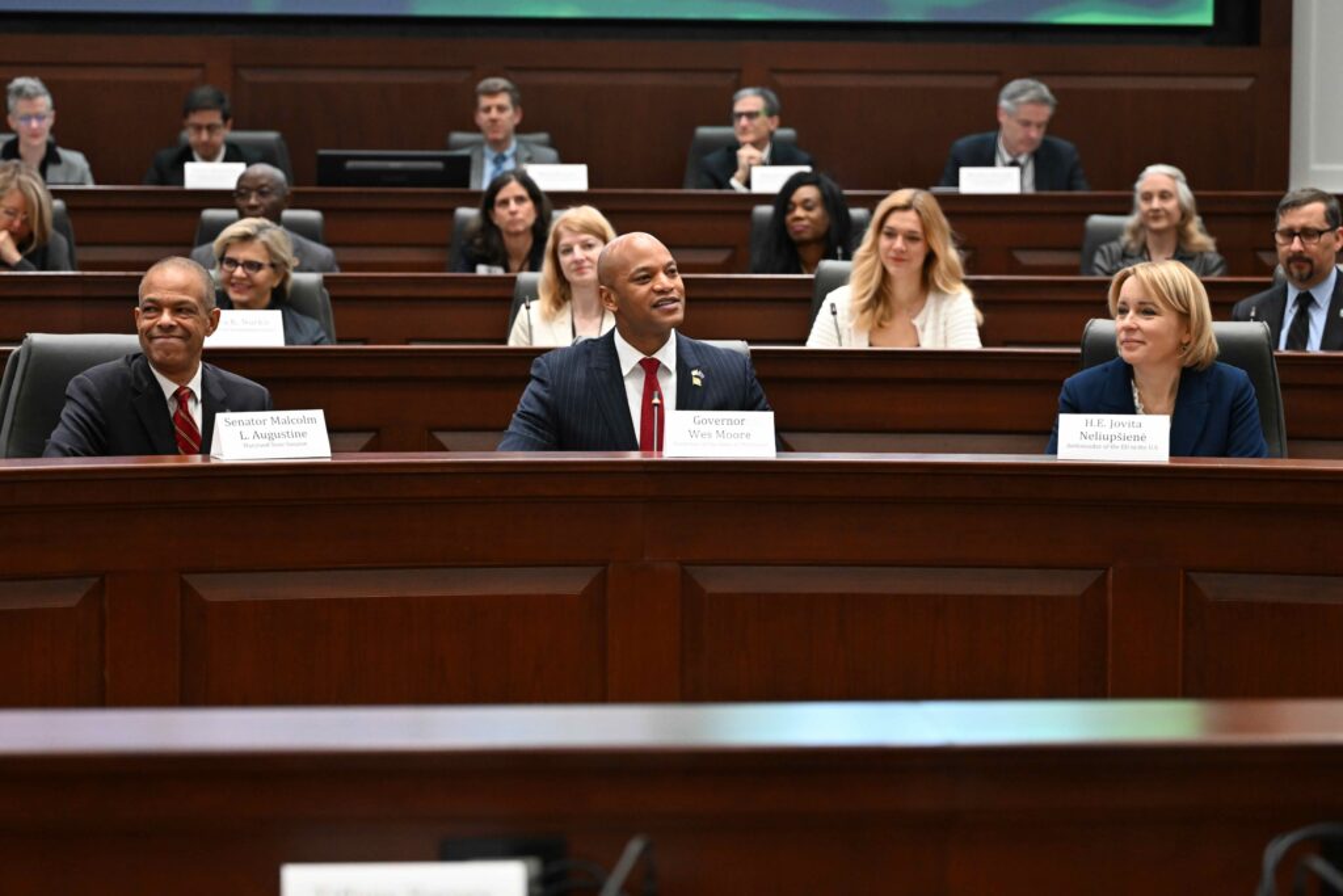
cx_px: 672
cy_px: 448
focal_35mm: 70
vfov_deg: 19.5
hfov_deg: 28.8
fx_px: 2612
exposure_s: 1/160
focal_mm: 70
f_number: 2.8
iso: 3200
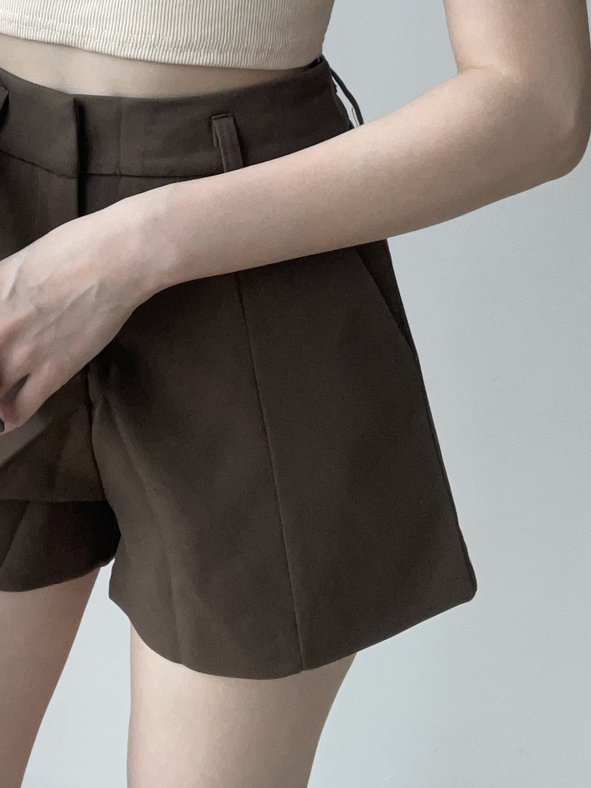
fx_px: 1275
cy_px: 61
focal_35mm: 56
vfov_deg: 32.4
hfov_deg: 25.6
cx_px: 112
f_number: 2.2
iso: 100
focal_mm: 2.71
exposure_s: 1/77
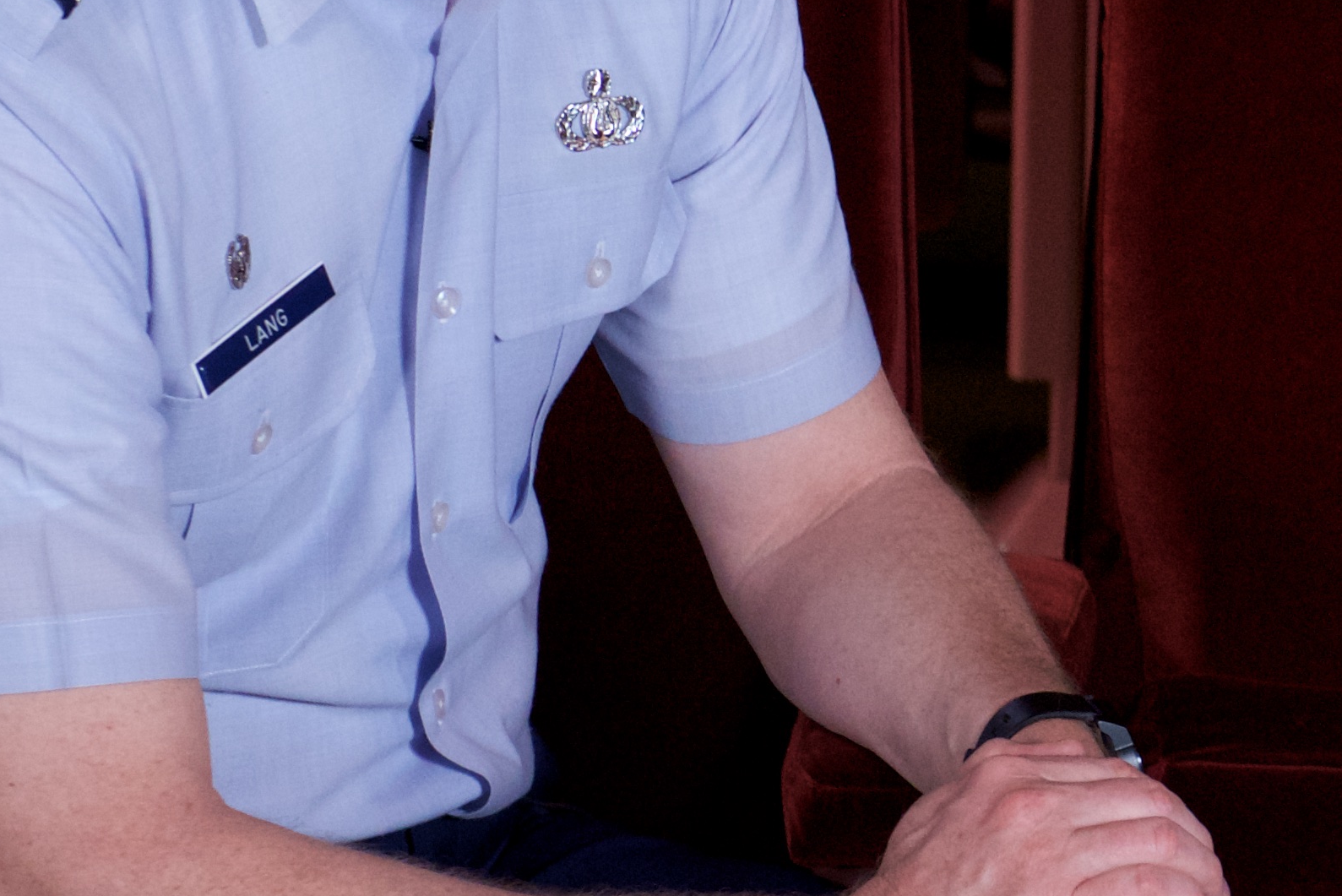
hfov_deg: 7.7
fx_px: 9883
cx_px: 1658
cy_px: 418
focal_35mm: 265
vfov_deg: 5.2
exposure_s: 1/125
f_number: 4
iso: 2500
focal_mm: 70
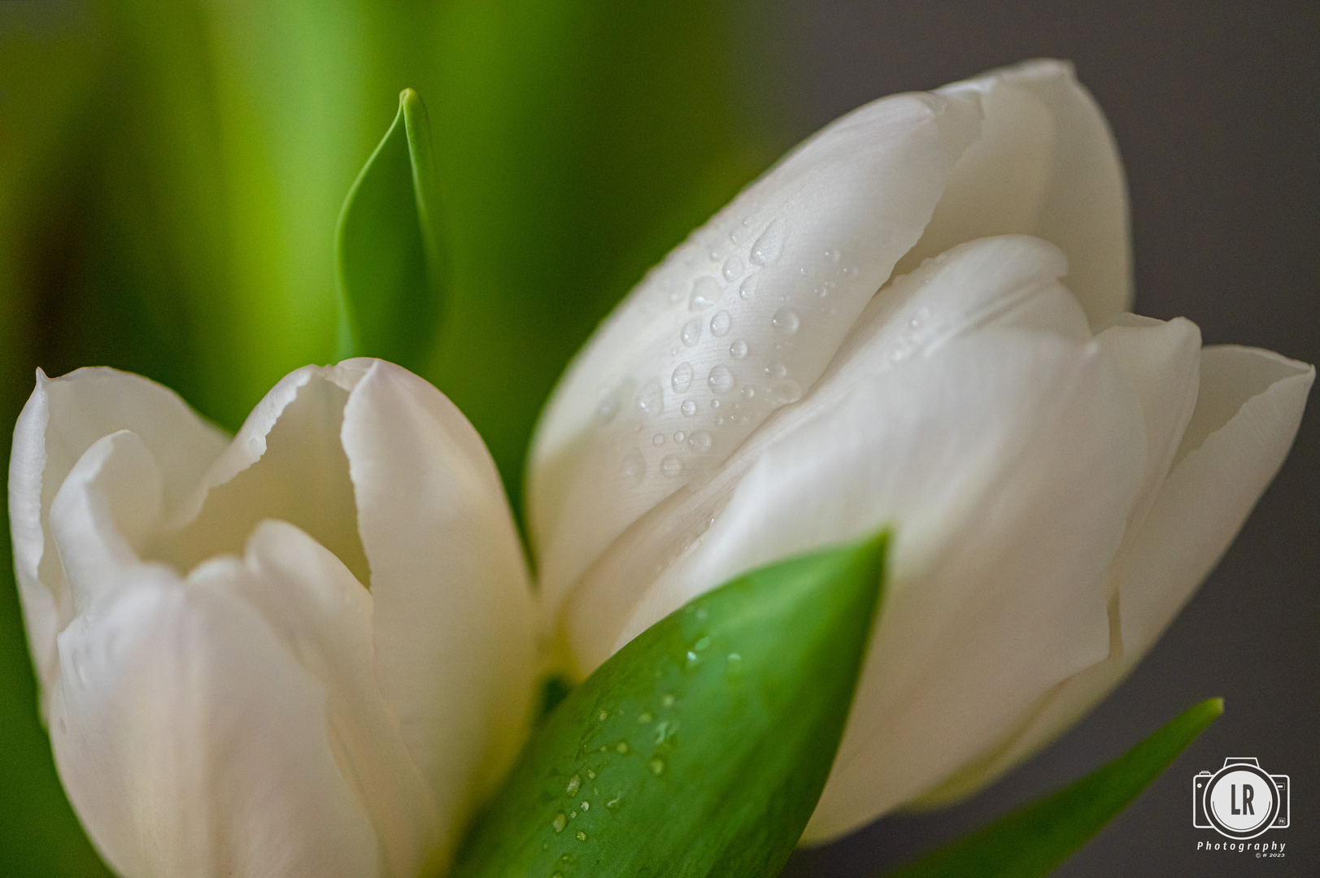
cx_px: 660
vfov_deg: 13.0
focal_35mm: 105
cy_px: 439
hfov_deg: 19.5
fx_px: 3848
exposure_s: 1/125
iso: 2000
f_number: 3.3
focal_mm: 105
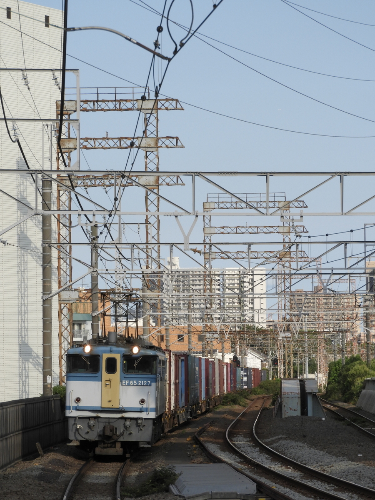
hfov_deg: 7.4
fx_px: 2889
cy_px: 250
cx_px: 188
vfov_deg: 9.9
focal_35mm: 200
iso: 125
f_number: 5.3
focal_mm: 35.8
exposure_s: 1/640
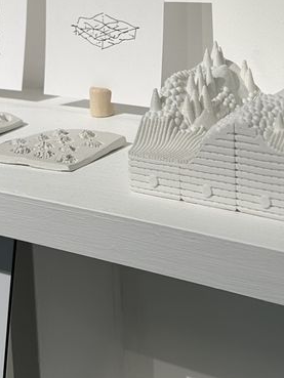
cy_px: -18
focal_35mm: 78
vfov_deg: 23.7
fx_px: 853
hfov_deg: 18.9
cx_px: 153
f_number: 1.78
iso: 80
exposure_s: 1/415
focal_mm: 6.86
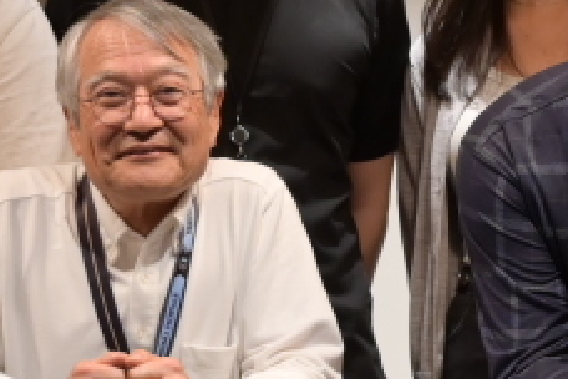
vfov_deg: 3.8
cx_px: 394
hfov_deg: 5.7
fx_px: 5711
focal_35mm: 362
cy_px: 25
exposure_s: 1/60
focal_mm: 51
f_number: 4
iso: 800
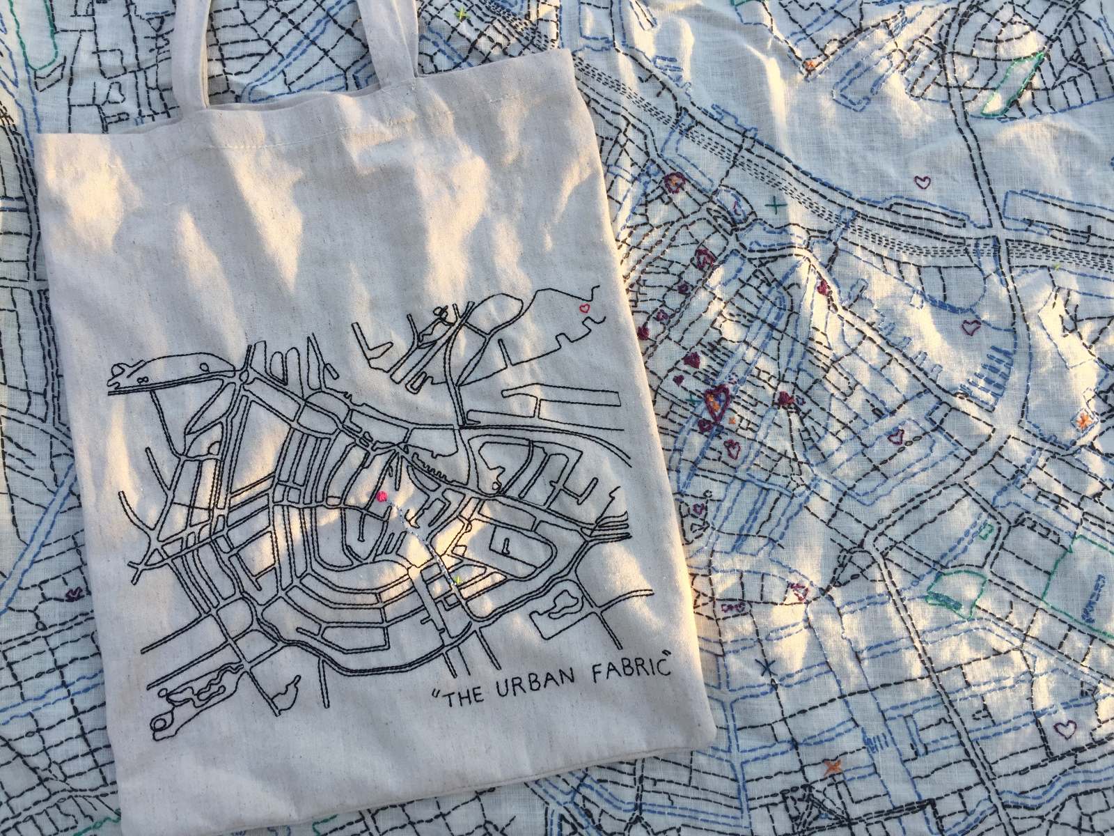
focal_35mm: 29
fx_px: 933
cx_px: 557
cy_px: 418
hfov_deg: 61.7
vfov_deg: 48.2
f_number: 2.2
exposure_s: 1/366
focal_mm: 4.15
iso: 32
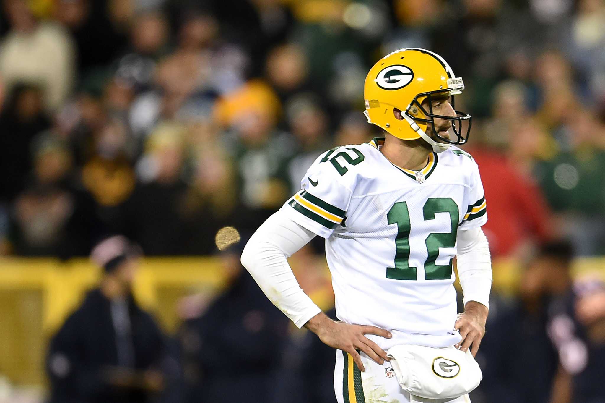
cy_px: 202
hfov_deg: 5.2
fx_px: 6718
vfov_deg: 3.4
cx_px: 302
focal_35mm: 400
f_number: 2.8
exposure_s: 1/1250
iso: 2500
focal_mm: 400
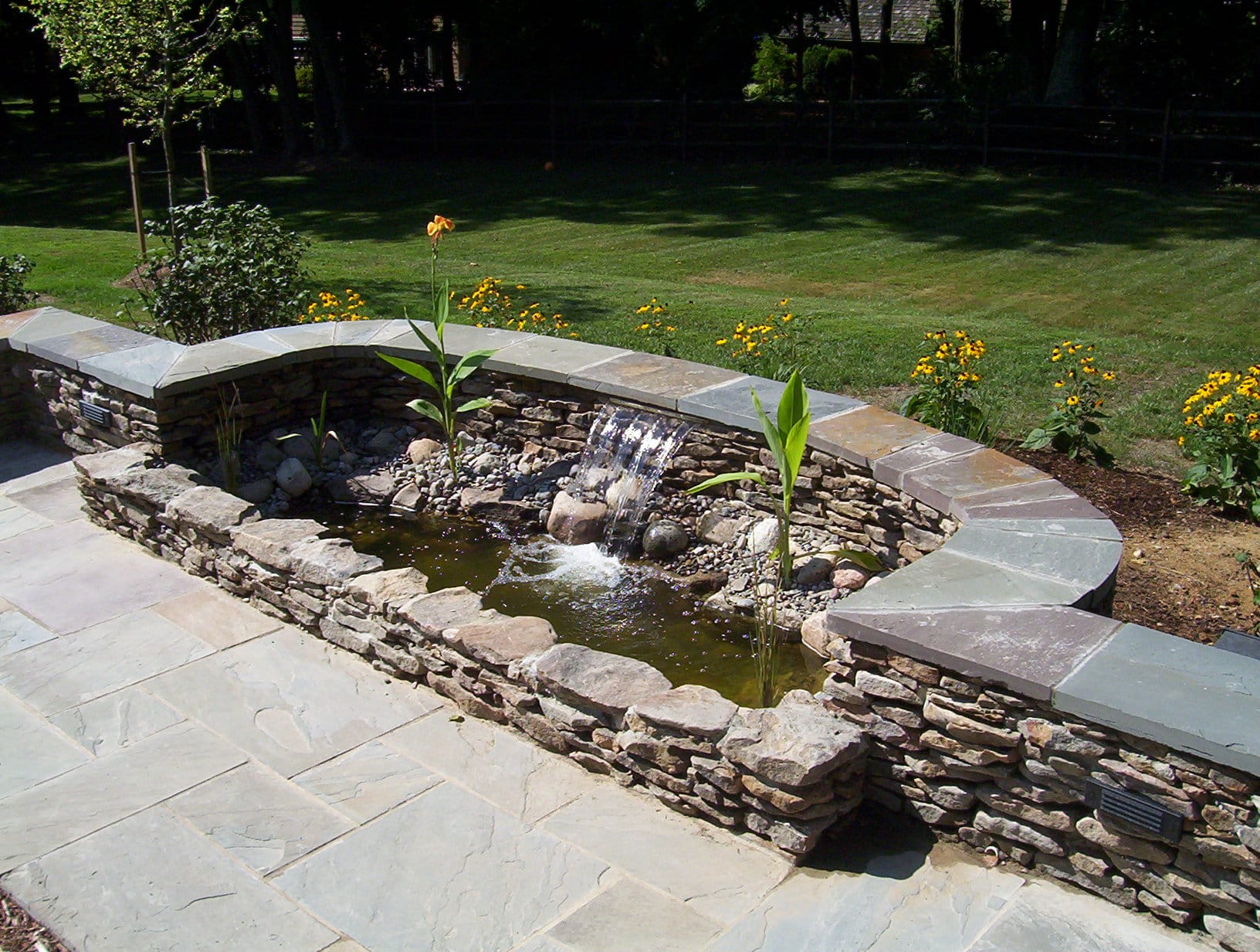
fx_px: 1569
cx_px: 630
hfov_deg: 43.8
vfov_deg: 33.7
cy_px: 476
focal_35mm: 43
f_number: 5.17
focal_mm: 5.77
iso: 100
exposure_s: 1/774
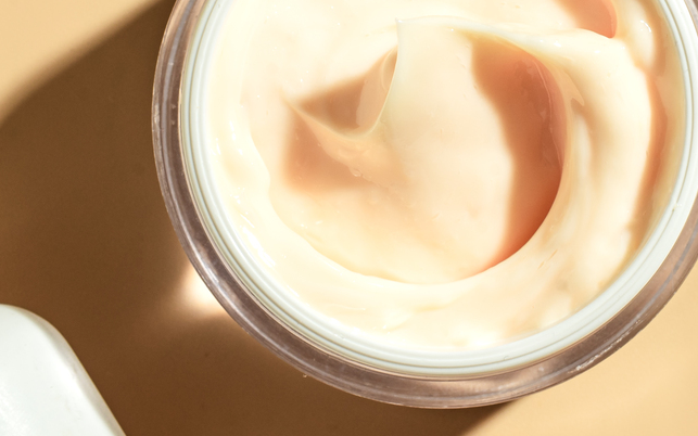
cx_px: 402
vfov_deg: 9.6
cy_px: 136
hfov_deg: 15.2
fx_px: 2606
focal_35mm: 137
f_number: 9
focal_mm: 45
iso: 100
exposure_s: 1/160
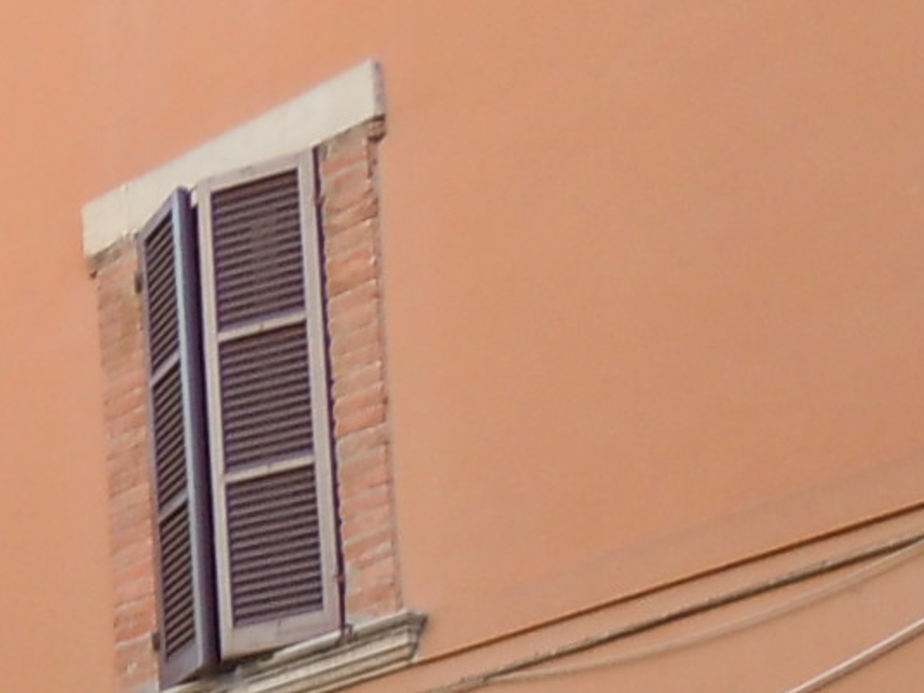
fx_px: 3870
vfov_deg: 9.7
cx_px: -1031
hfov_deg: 11.9
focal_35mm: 145
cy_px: 1253
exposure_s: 1/30
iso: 100
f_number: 3.5
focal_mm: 5.4
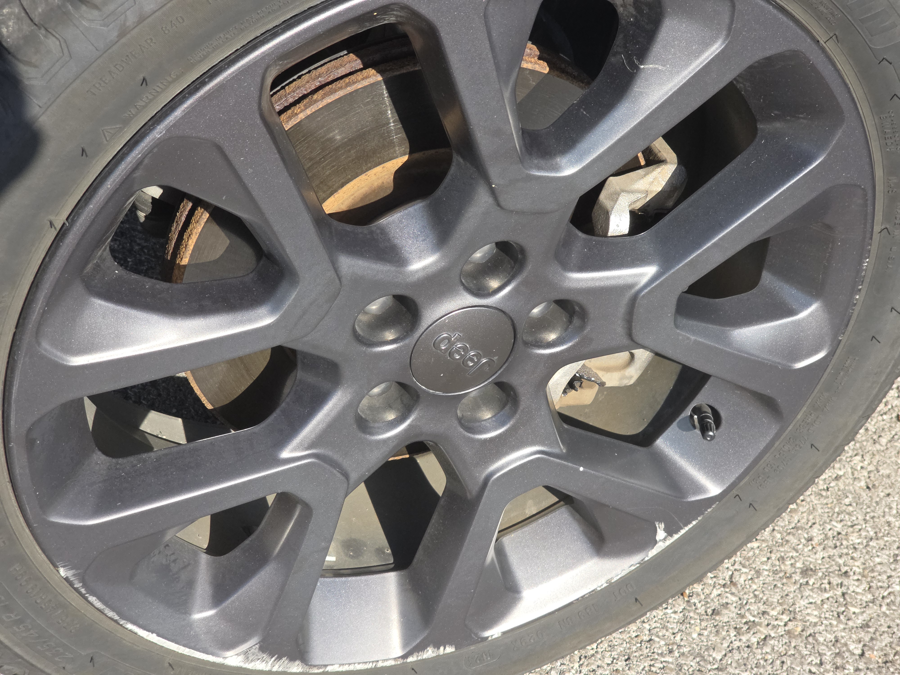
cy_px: 338
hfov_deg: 28.2
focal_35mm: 69
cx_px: 450
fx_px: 1794
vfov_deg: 21.3
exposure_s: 1/809
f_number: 2.4
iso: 50
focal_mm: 7.9
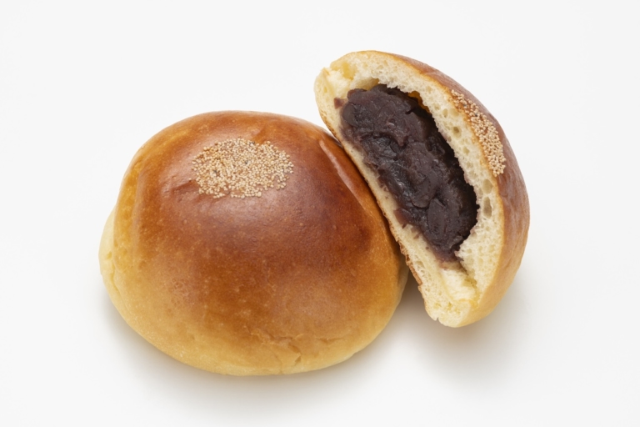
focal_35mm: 105
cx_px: 320
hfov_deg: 19.5
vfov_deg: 13.0
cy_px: 214
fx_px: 1867
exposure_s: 1/125
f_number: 16
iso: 100
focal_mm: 105
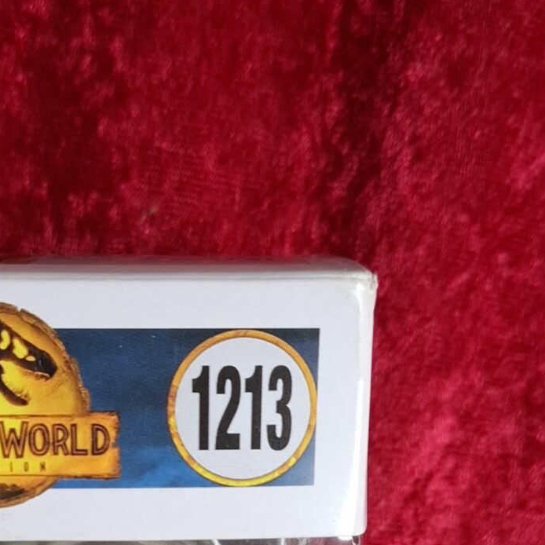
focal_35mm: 75
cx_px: 153
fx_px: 1336
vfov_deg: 21.0
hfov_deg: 22.9
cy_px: 708
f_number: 1.8
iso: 160
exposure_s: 1/50
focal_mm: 5.54
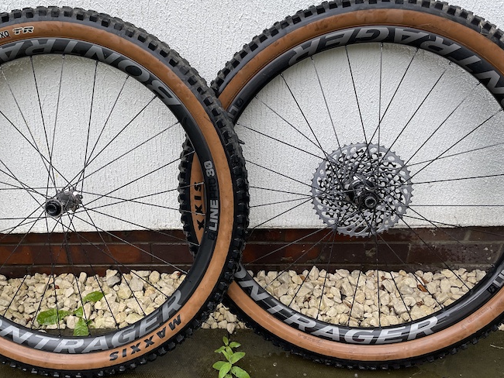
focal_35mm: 32
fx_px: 466
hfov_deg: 56.5
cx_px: 209
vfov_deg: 44.2
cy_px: 179
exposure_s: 1/647
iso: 32
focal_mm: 4.2
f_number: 1.6
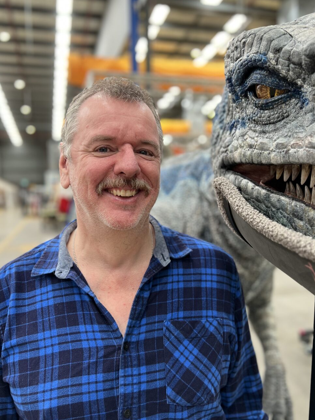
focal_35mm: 31
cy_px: 192
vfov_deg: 58.3
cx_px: 162
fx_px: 376
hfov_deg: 45.4
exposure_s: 1/50
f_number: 1.5
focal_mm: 5.7
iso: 80
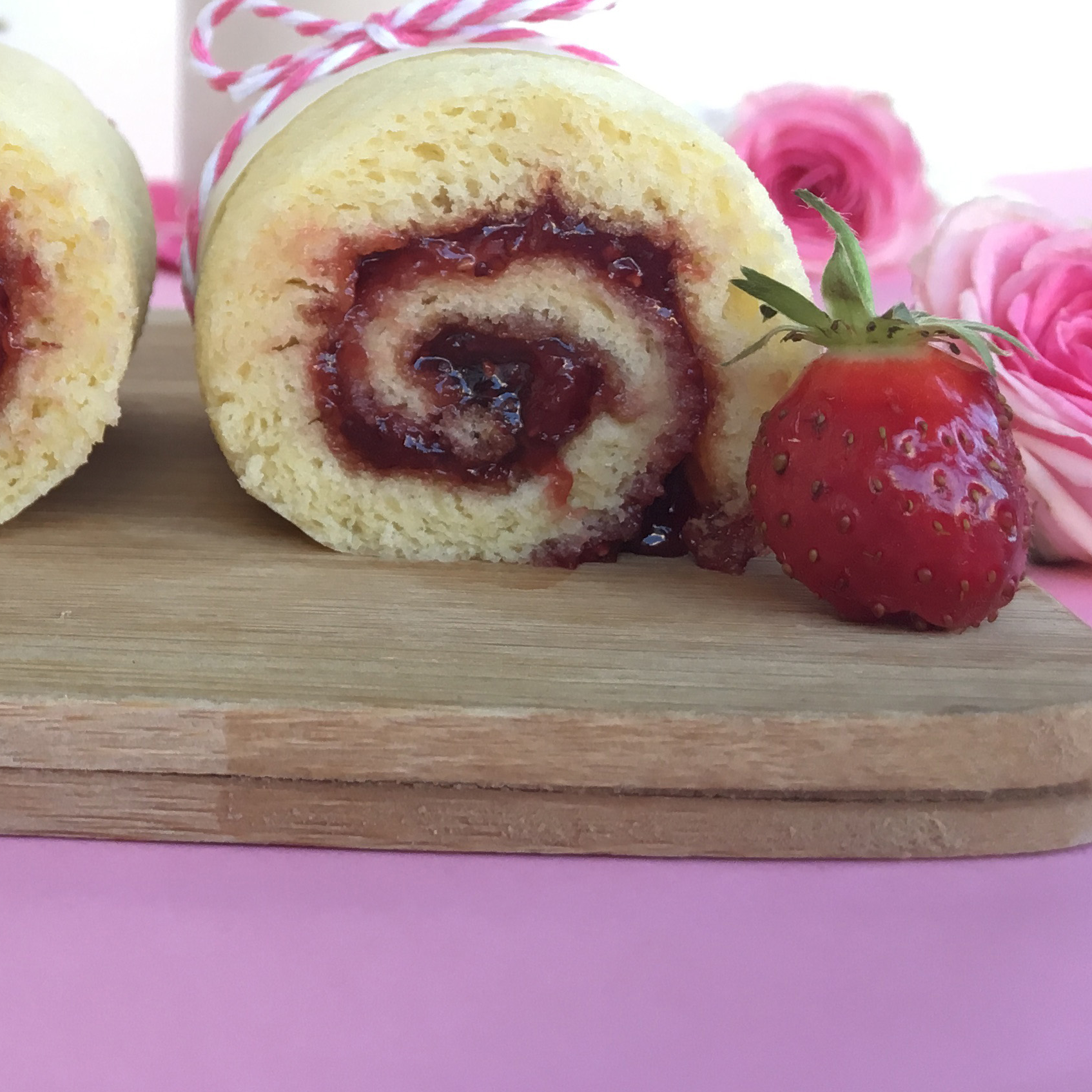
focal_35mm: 61
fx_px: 2177
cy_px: 157
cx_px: -154
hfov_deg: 25.7
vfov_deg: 27.4
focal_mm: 4.15
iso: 25
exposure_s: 1/33
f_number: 2.2
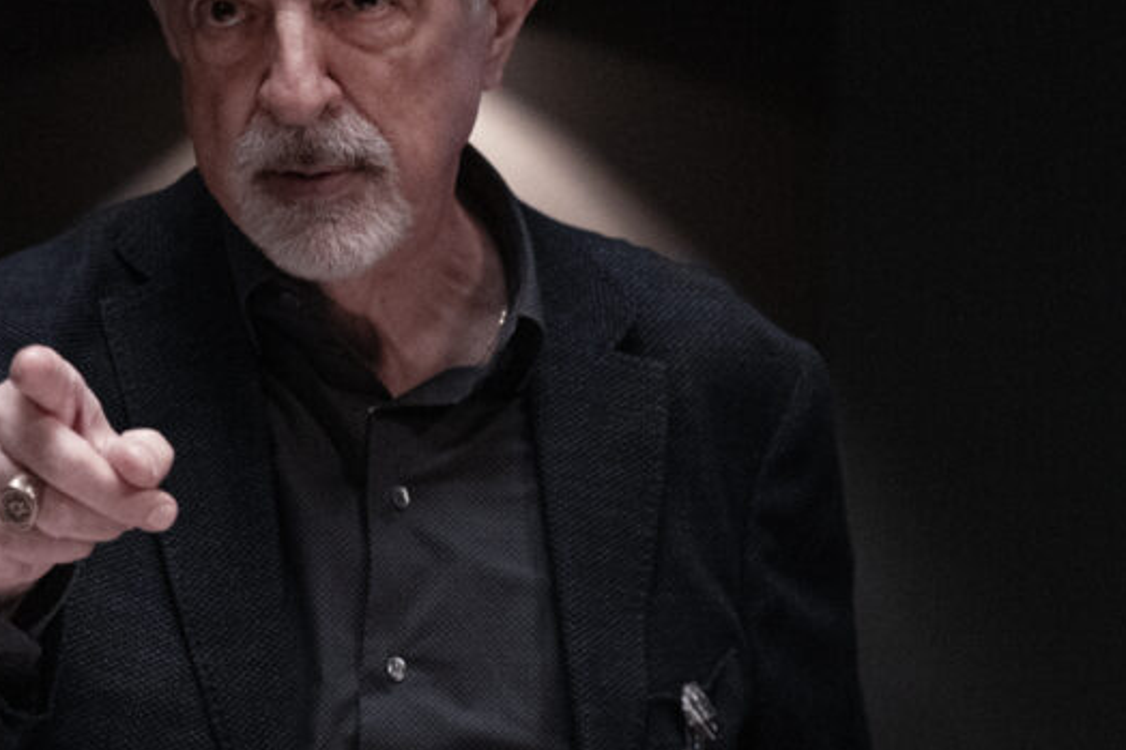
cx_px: 941
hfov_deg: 7.4
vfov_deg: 5.0
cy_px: 578
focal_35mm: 277
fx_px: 8661
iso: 8000
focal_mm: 110
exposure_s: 1/125
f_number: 3.5
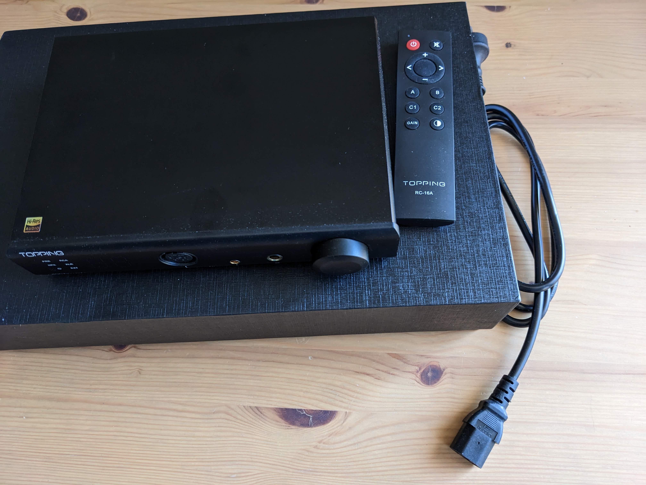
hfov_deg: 65.3
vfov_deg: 51.4
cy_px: 242
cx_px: 323
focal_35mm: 27
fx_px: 504
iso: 386
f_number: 1.73
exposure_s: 1/120
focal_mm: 4.38
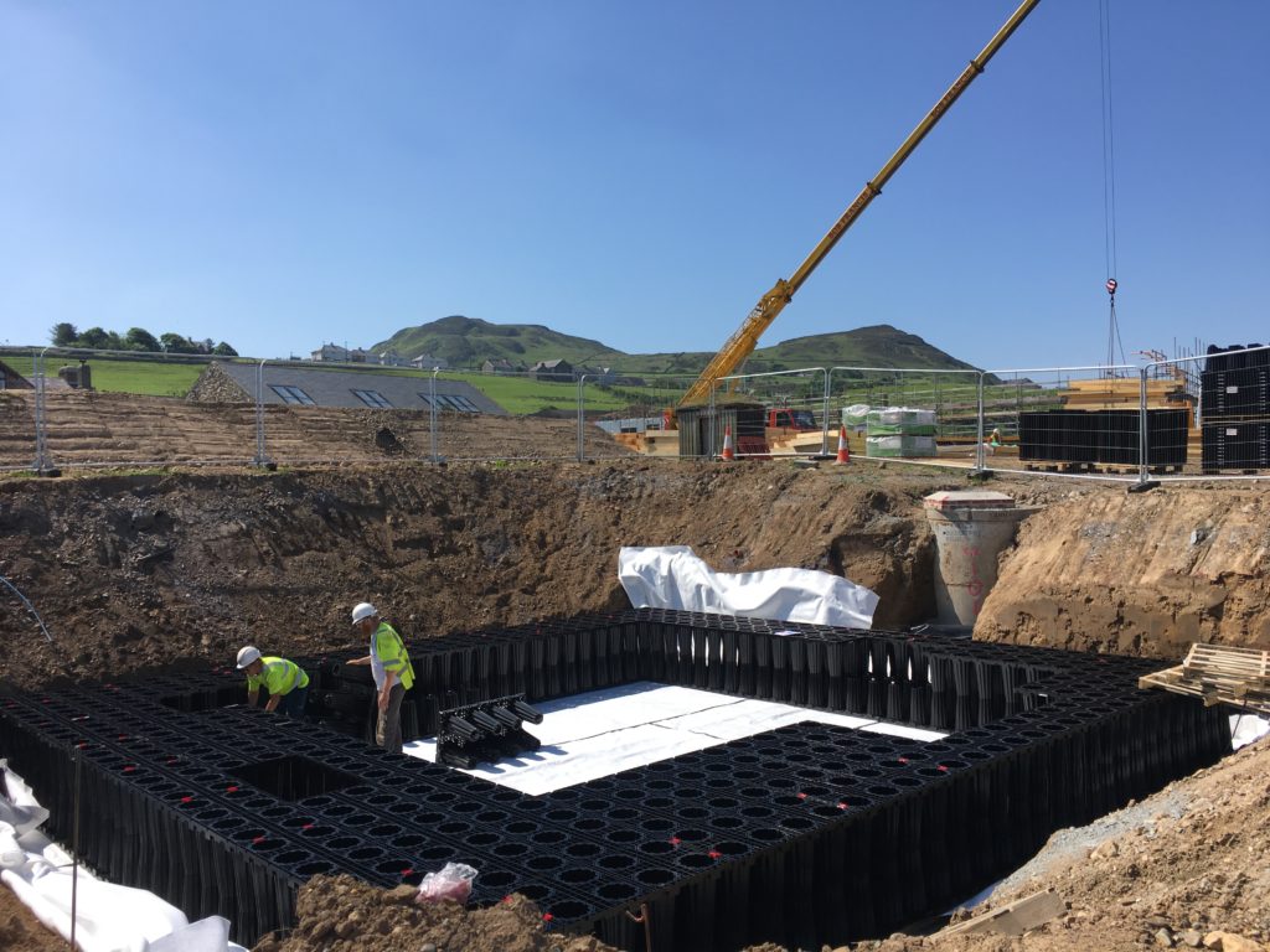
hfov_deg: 61.7
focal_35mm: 29
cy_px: 476
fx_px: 1064
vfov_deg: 48.2
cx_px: 635
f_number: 2.2
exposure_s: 1/1603
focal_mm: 4.15
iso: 25
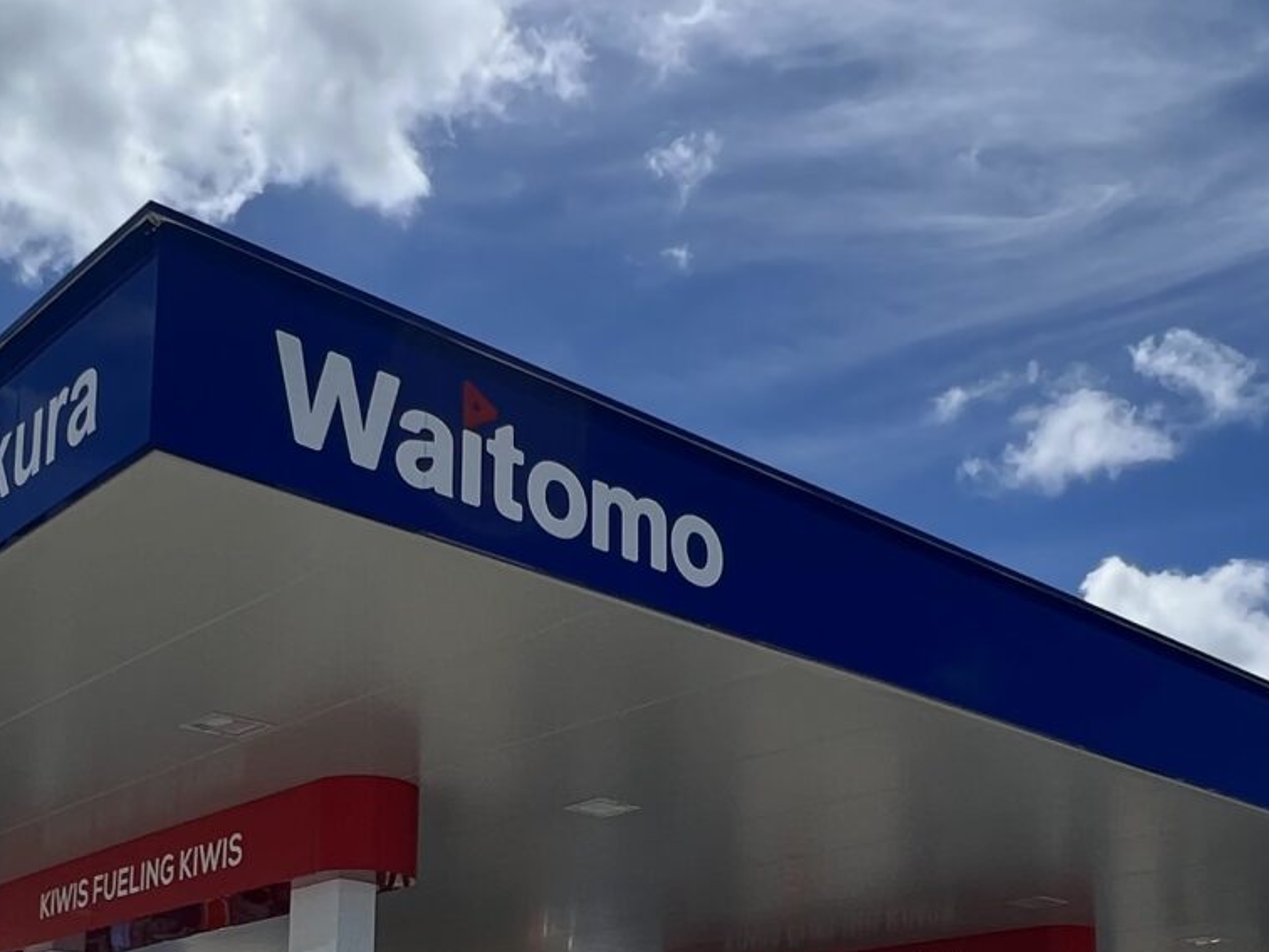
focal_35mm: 44
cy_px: 937
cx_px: 629
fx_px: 1613
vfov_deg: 30.7
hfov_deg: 42.9
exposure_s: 1/1623
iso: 32
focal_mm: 1.57
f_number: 1.8
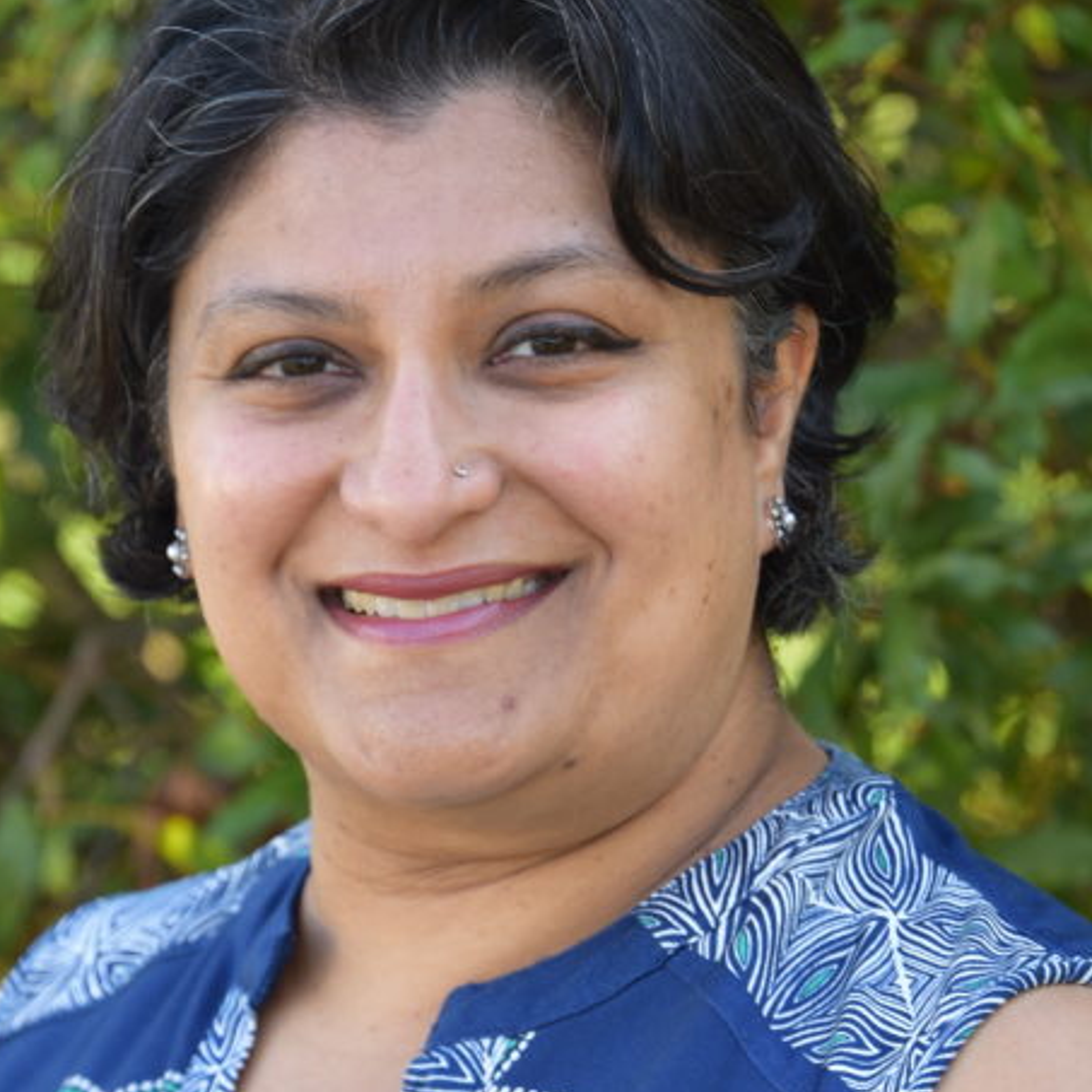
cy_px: 771
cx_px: 376
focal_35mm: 327
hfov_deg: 5.4
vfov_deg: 5.4
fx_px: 11671
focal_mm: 170
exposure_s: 1/160
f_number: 6.3
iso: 400
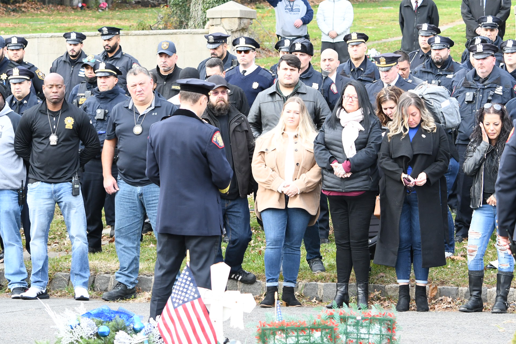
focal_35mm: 147
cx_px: 305
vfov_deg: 9.3
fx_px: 2107
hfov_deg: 14.0
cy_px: 126
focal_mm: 68
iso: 800
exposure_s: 1/400
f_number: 5
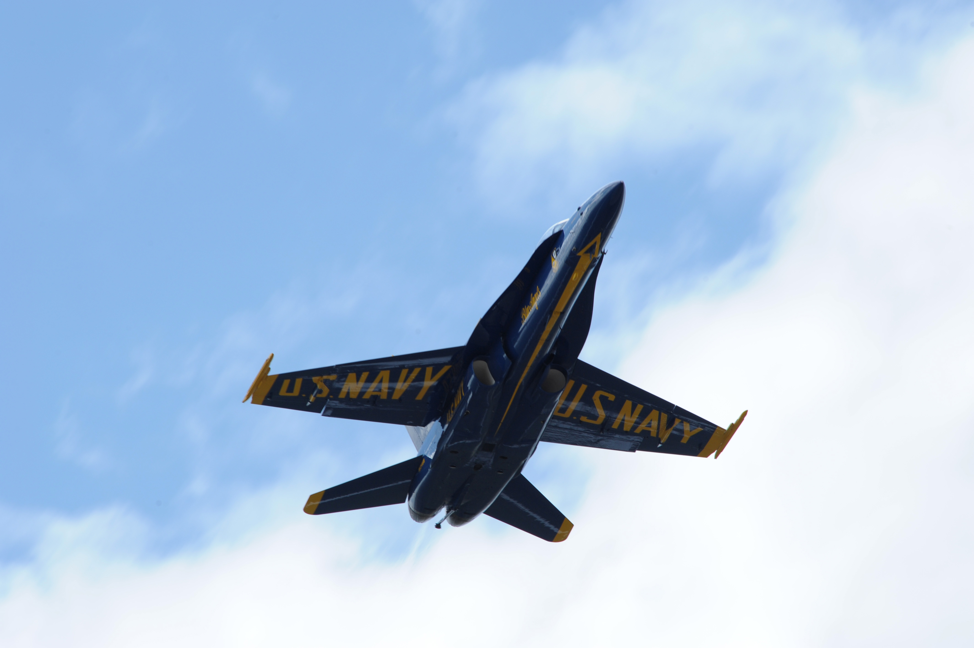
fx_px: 10815
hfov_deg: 5.2
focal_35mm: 400
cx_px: 487
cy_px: 324
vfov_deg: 3.4
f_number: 14
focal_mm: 400
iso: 320
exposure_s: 1/320
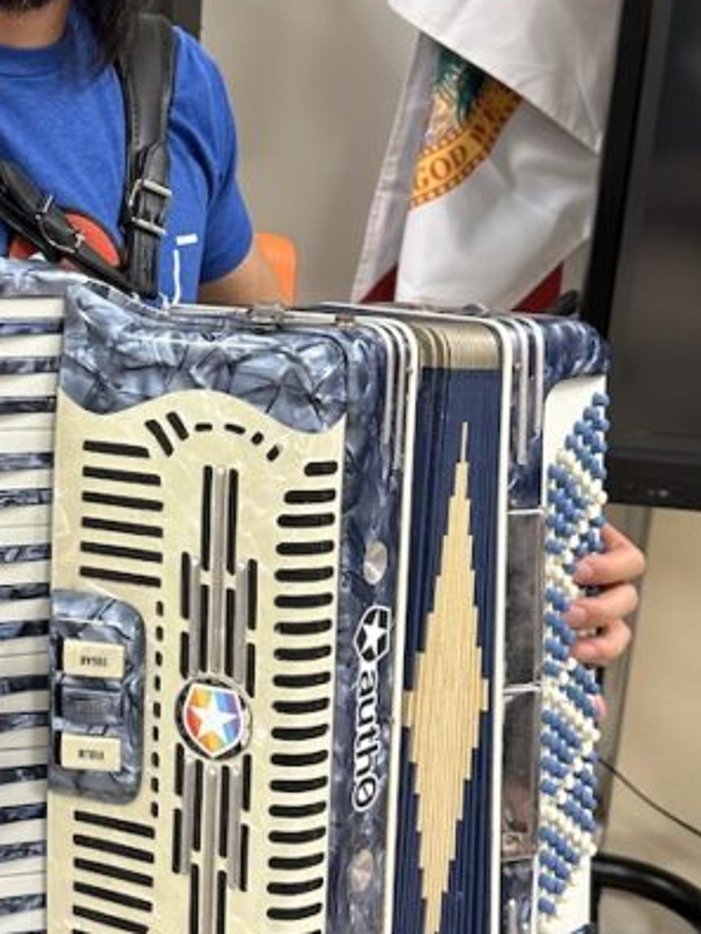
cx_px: 47
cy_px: 422
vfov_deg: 31.2
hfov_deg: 22.9
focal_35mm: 62
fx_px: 1674
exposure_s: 1/60
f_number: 1.78
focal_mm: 6.86
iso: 160
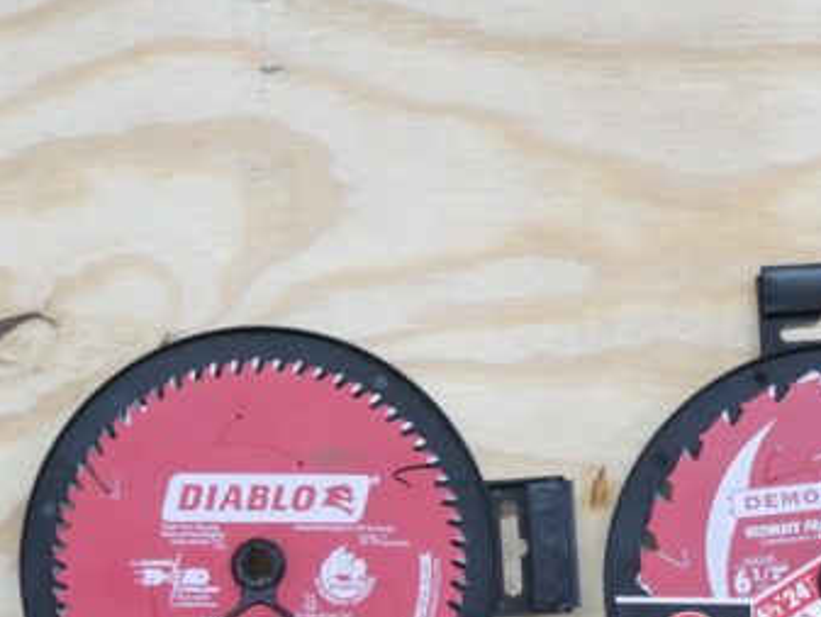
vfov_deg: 11.1
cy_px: 485
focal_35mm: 133
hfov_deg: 14.8
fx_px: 3156
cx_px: 543
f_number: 4.7
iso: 3200
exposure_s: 1/40
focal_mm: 40
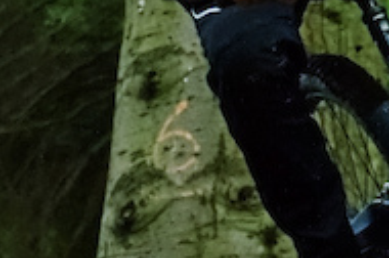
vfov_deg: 3.4
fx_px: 4369
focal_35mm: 405
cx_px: 229
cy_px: -39
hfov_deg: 5.1
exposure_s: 1/2000
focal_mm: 50
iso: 1000
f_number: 2.8
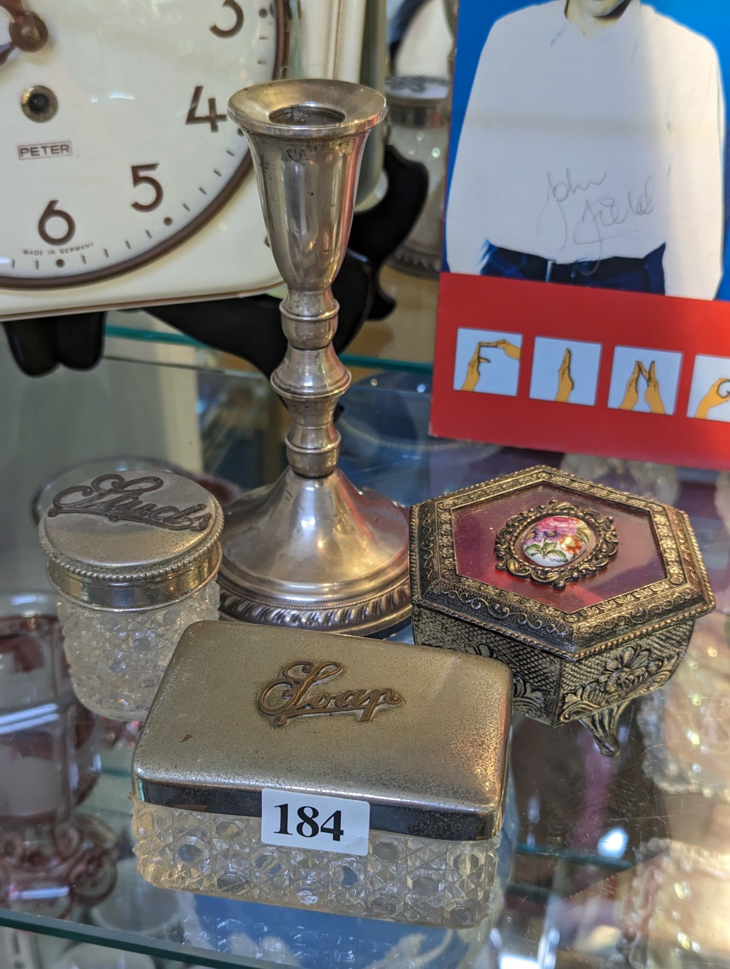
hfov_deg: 30.3
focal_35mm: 48
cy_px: 484
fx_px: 1346
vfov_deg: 39.6
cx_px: 365
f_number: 1.85
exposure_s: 1/33.3
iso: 154
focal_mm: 6.81
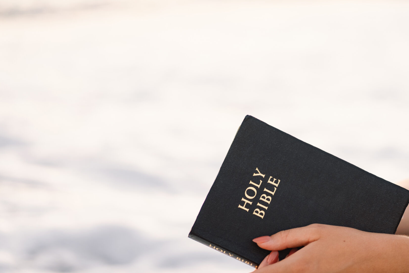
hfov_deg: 23.7
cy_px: 125
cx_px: 299
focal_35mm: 85
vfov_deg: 16.1
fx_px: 966
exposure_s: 1/200
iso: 250
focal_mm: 55
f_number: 1.8
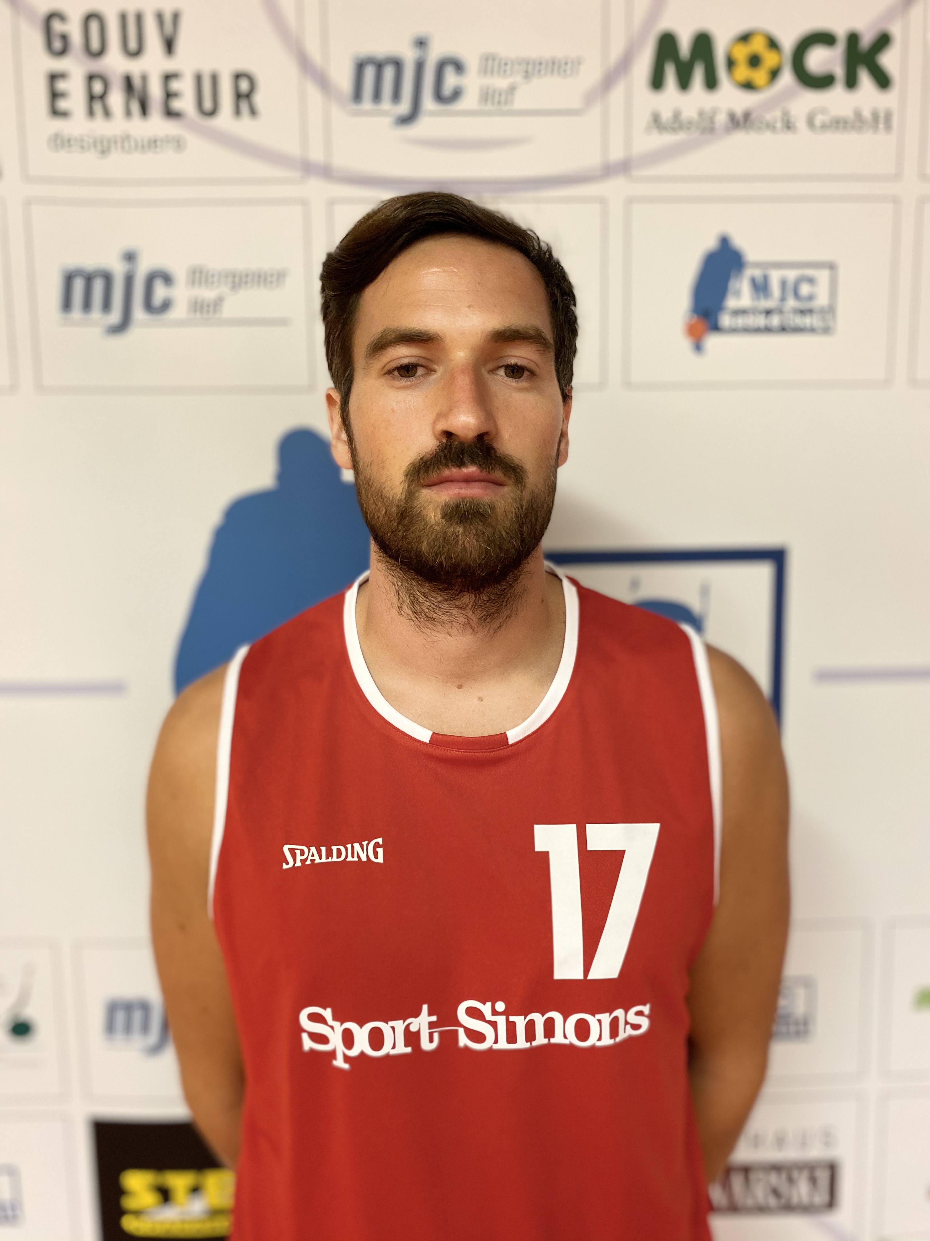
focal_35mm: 26
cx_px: 465
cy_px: 620
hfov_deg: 53.1
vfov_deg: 67.3
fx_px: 931
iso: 320
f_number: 1.8
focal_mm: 4.25
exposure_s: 1/50
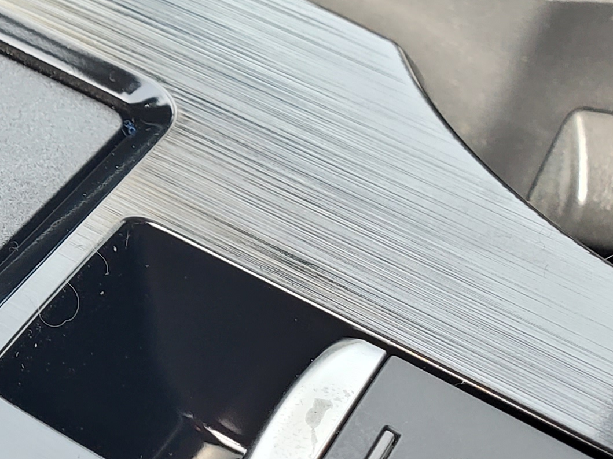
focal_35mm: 99
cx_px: -398
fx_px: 1753
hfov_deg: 17.2
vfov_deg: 14.4
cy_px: -120
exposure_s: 1/120
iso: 80
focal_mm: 4.3
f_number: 2.4
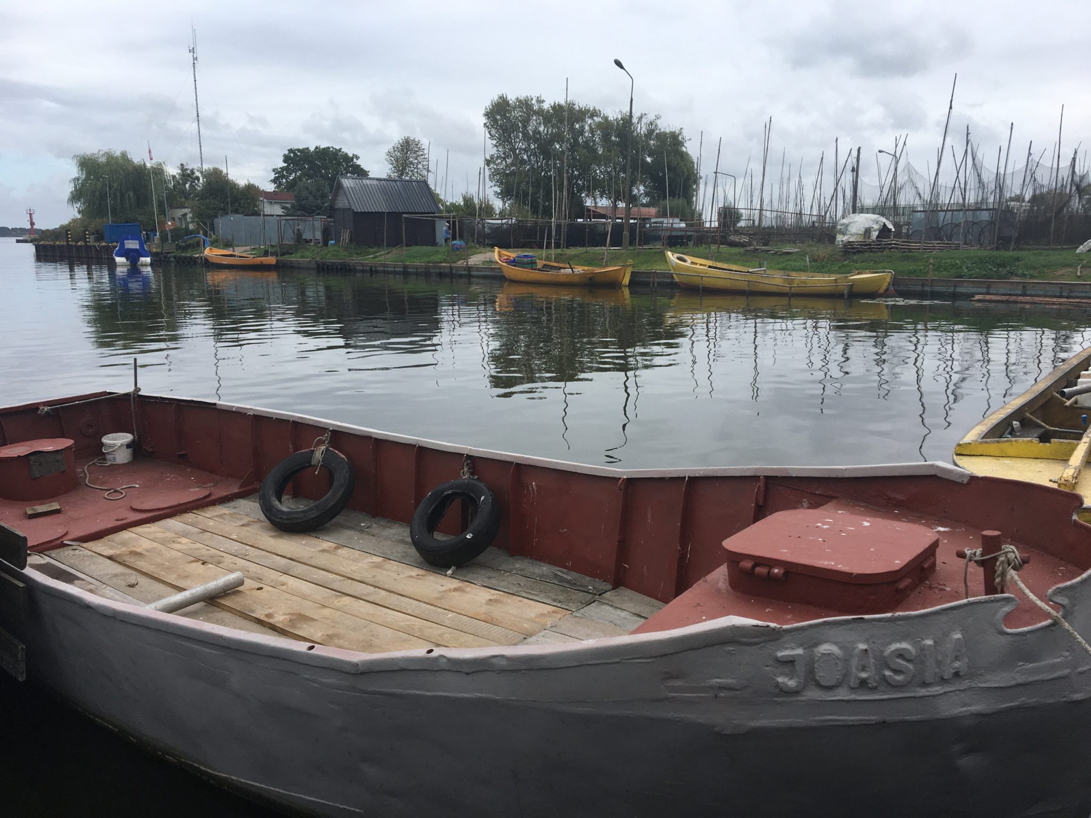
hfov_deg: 61.7
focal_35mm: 29
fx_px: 914
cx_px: 546
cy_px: 409
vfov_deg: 48.2
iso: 25
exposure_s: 1/635
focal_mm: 4.15
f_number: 2.2
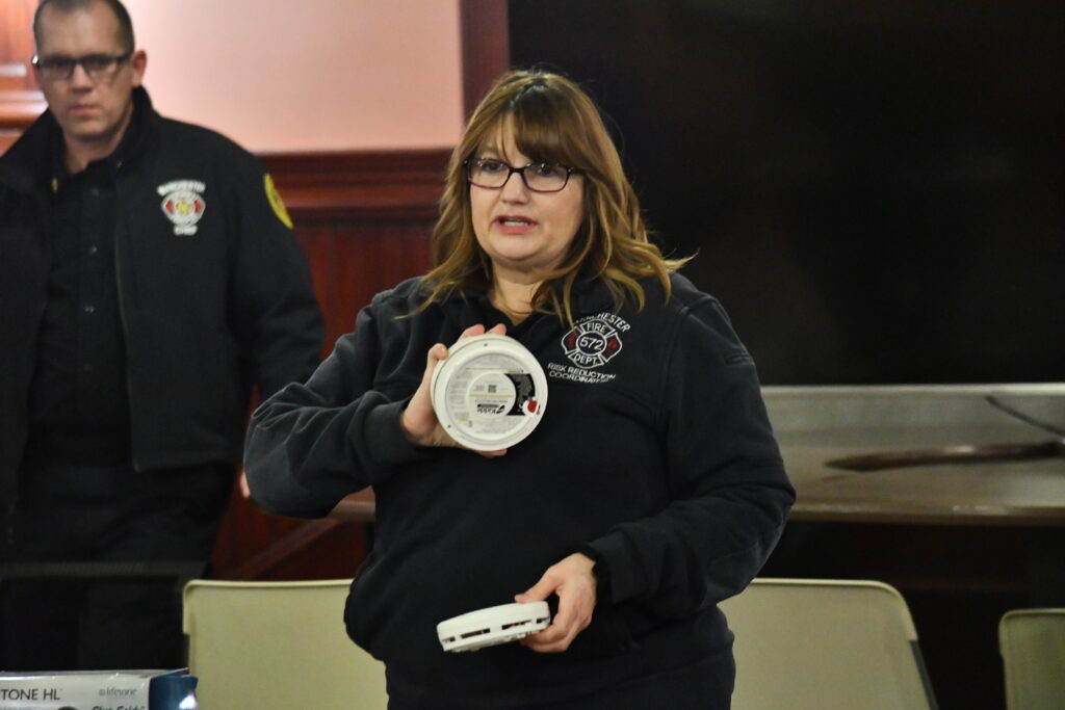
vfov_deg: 7.6
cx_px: 532
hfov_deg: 11.4
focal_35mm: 180
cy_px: 355
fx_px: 5325
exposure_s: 1/80
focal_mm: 120
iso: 5000
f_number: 4.8
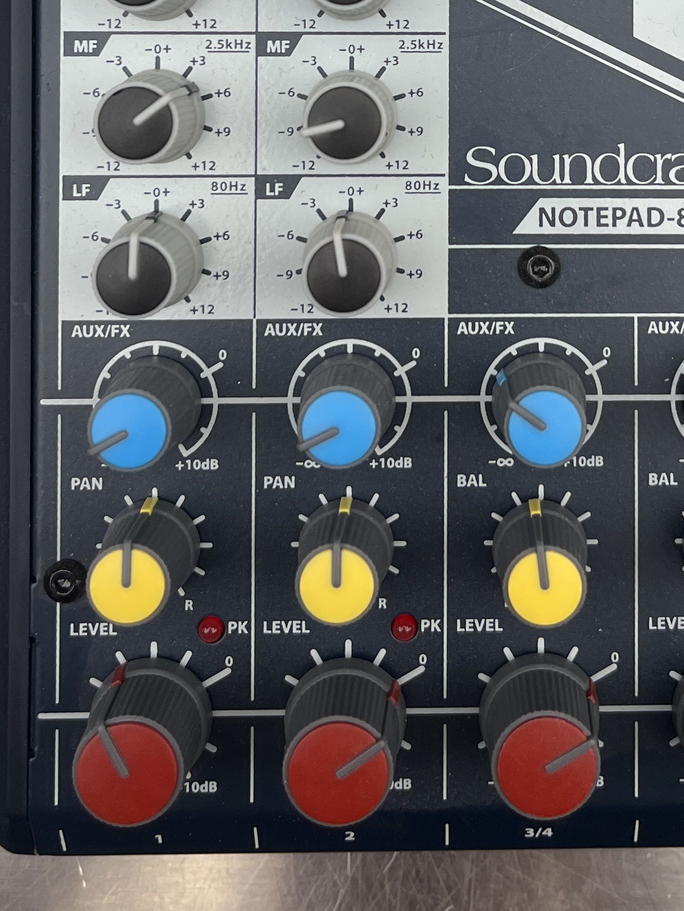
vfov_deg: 30.6
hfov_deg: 24.5
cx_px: 515
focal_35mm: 59
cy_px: 20
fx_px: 1554
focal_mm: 5.1
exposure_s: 1/100
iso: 50
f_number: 1.6
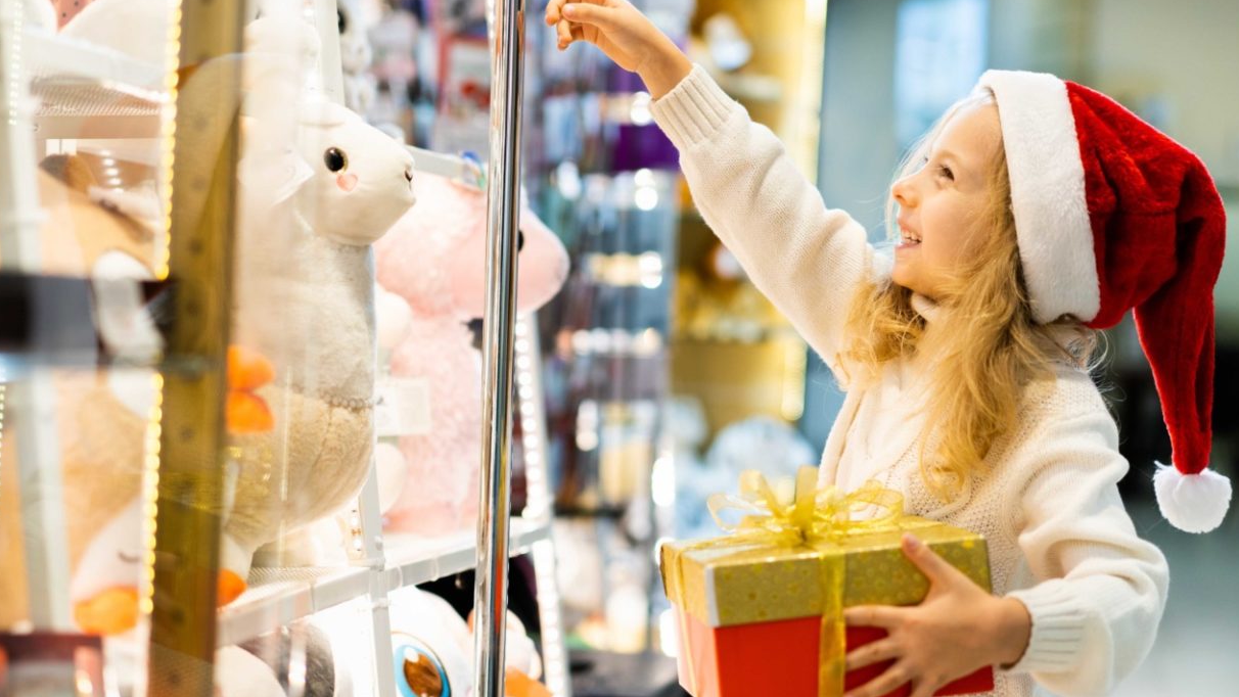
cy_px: 322
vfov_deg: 16.5
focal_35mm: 73
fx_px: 2399
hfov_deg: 29.0
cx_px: 582
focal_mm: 55
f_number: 2
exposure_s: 1/400
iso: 400
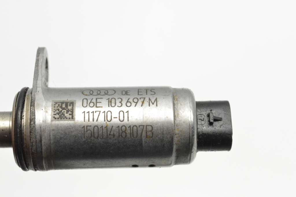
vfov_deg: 16.5
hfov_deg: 24.6
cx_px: 148
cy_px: 98
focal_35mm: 82
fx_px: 678
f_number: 13
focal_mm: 55
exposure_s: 1/400
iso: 6400
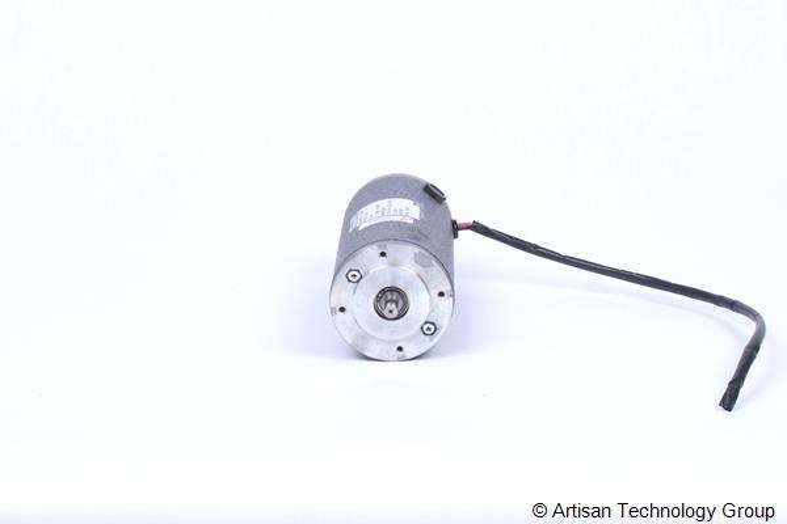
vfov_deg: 22.6
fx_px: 1312
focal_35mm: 60
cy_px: 262
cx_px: 394
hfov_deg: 33.4
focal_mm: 40
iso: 200
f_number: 18
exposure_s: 1/200
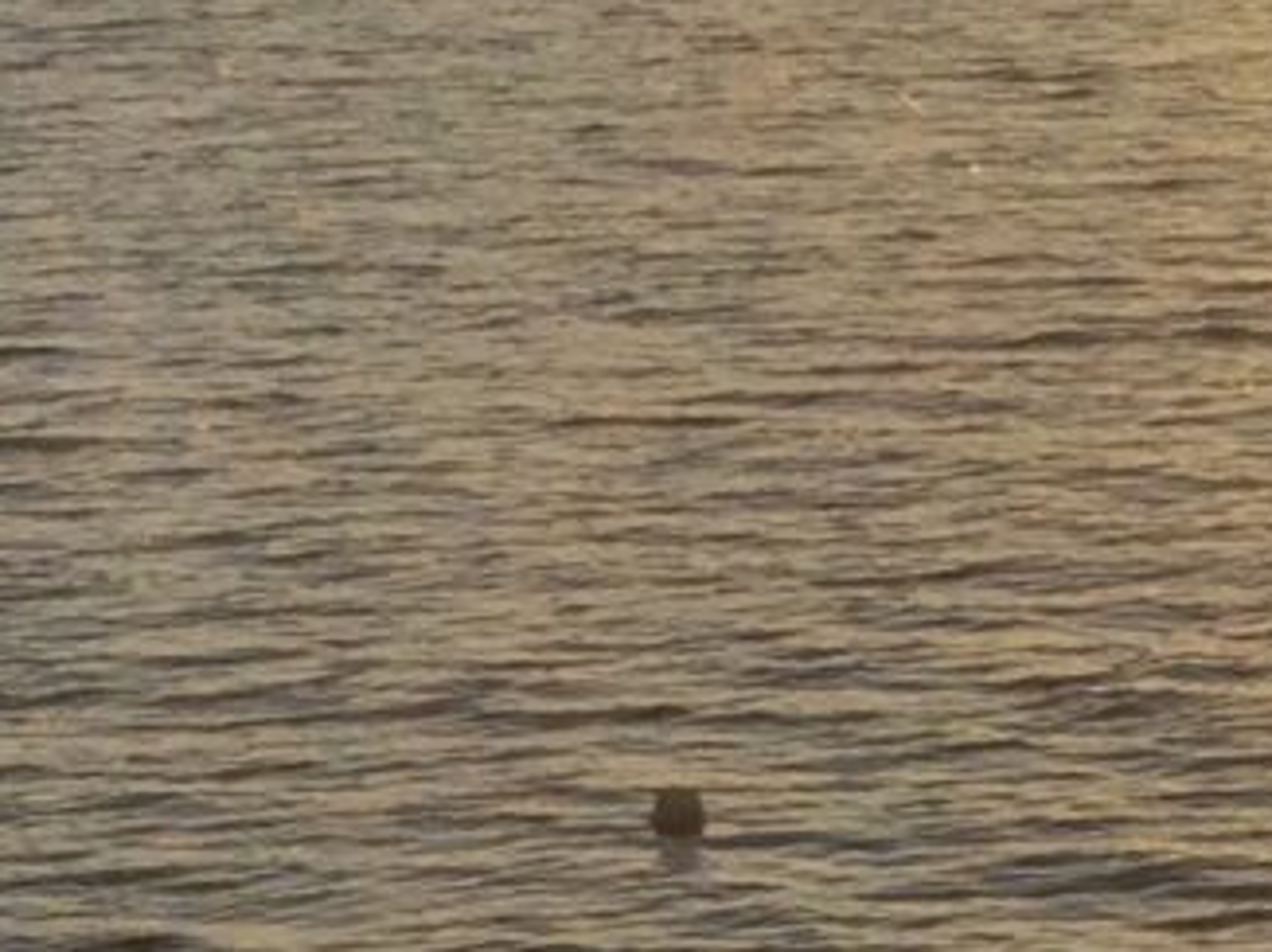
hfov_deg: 9.9
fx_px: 7160
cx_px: 1857
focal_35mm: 195
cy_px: 585
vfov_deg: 7.6
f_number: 2.4
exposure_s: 1/1131
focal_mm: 3.3
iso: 25
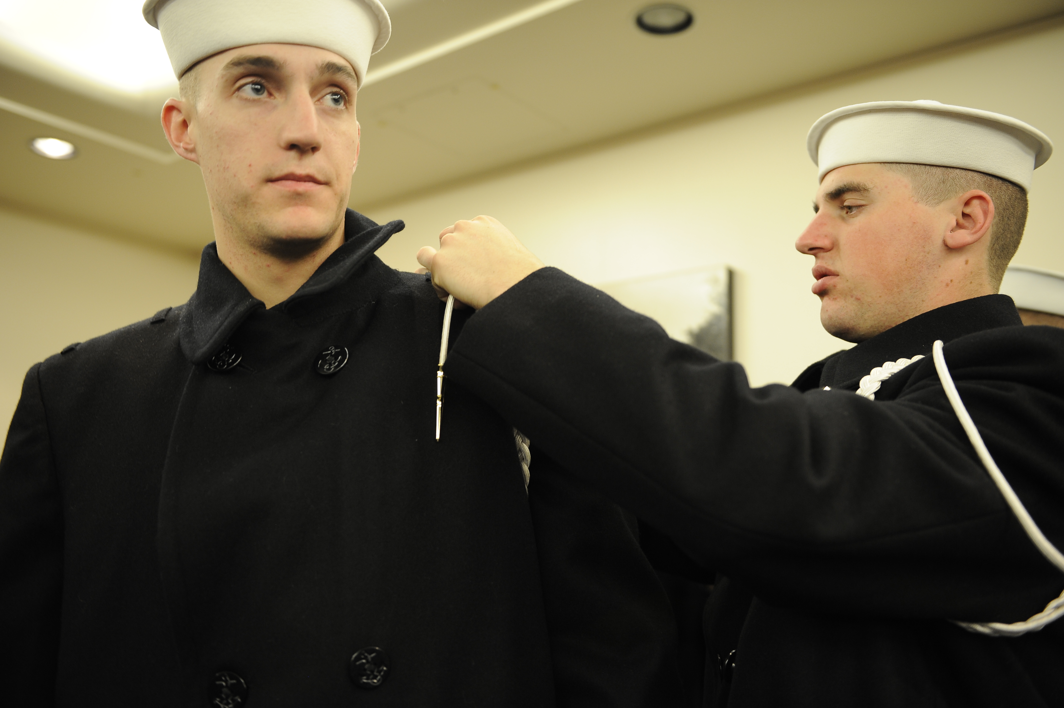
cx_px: 532
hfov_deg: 55.8
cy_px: 354
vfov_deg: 38.8
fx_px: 1004
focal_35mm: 34
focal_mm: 34
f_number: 2.8
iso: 800
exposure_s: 1/50
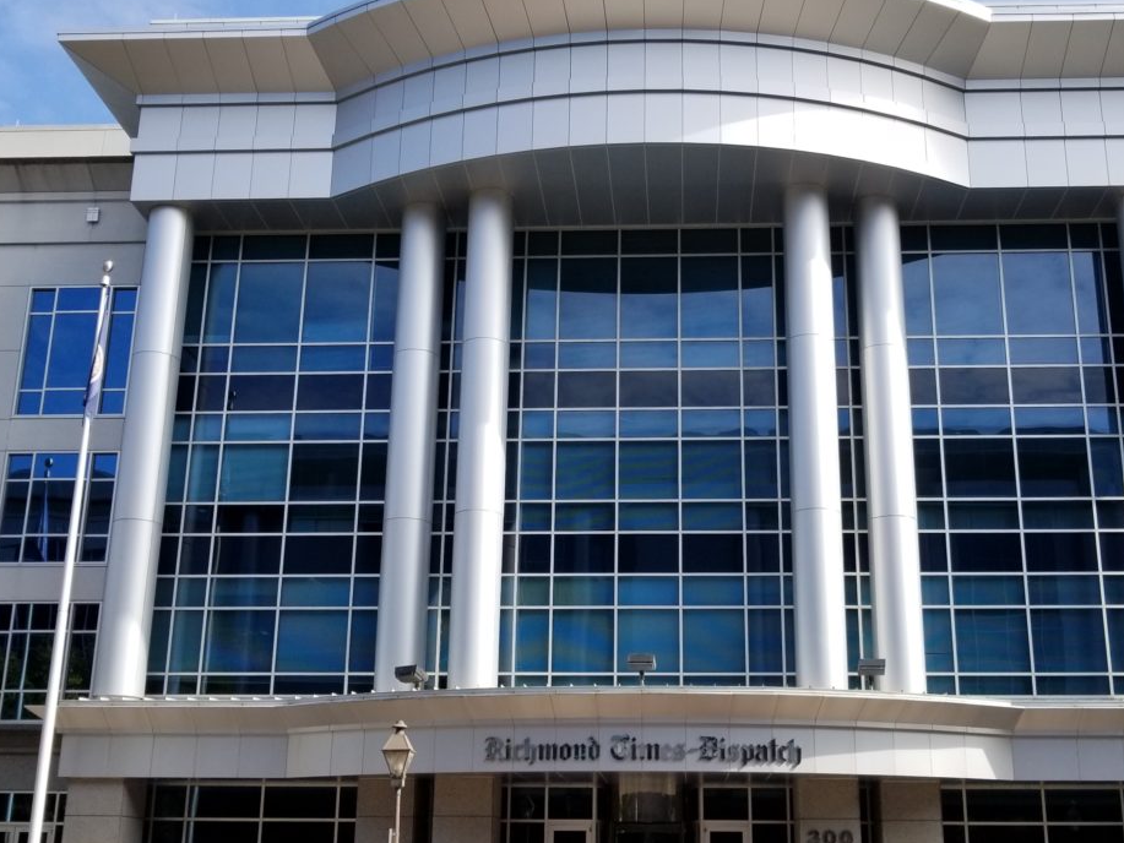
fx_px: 1267
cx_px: 652
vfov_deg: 36.7
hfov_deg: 47.7
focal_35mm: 39
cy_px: 508
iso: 50
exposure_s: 1/1564
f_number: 1.7
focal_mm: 4.25
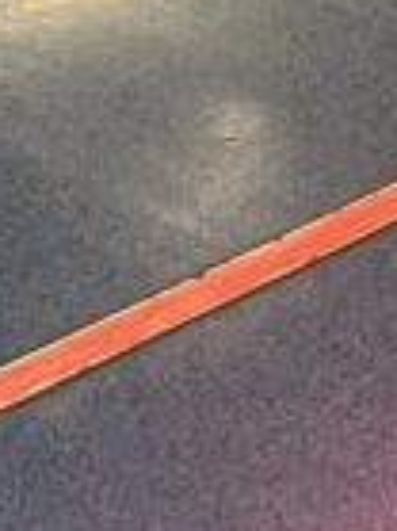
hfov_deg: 7.2
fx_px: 3155
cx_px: 286
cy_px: -584
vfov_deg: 9.0
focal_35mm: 206
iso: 64
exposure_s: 1/50
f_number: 1.8
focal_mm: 3.99
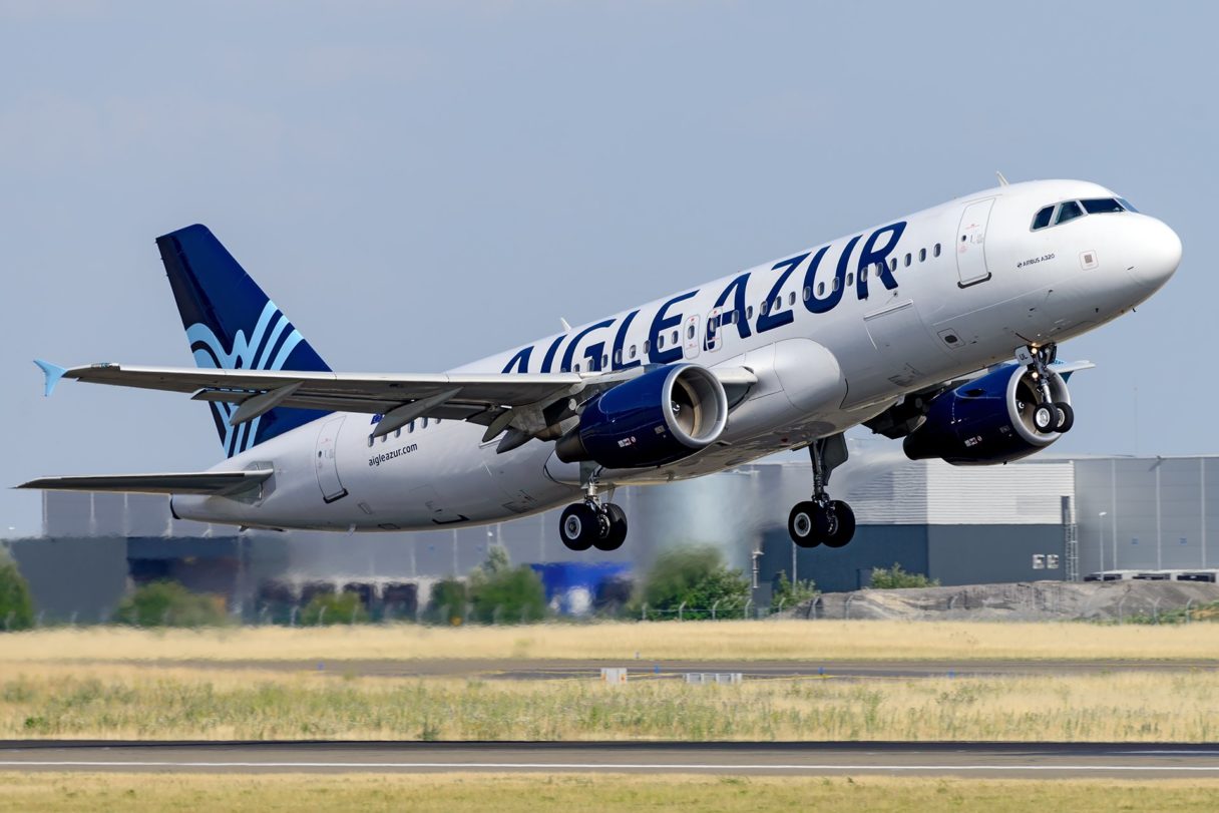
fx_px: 13206
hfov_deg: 5.3
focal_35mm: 390
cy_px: 406
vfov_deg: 3.5
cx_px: 610
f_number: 5.6
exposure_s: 1/800
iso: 160
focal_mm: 390
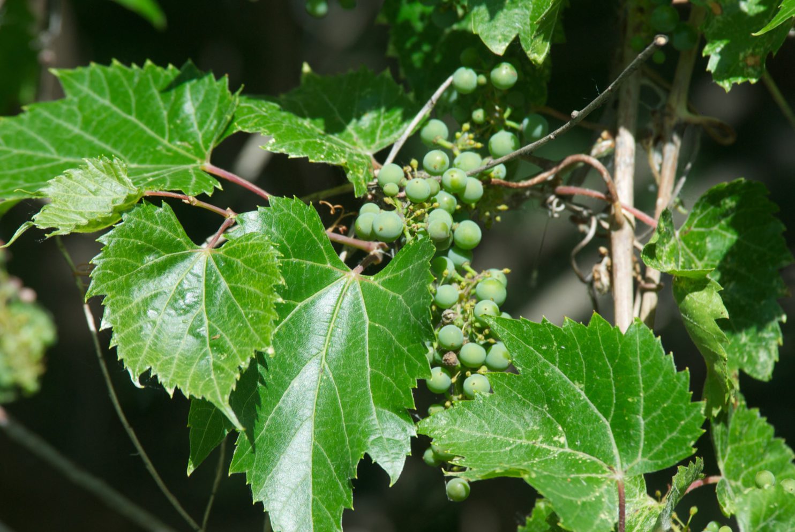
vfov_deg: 3.3
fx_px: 9285
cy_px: 266
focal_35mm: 420
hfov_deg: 4.9
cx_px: 398
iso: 320
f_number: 7.1
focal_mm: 280
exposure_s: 1/400
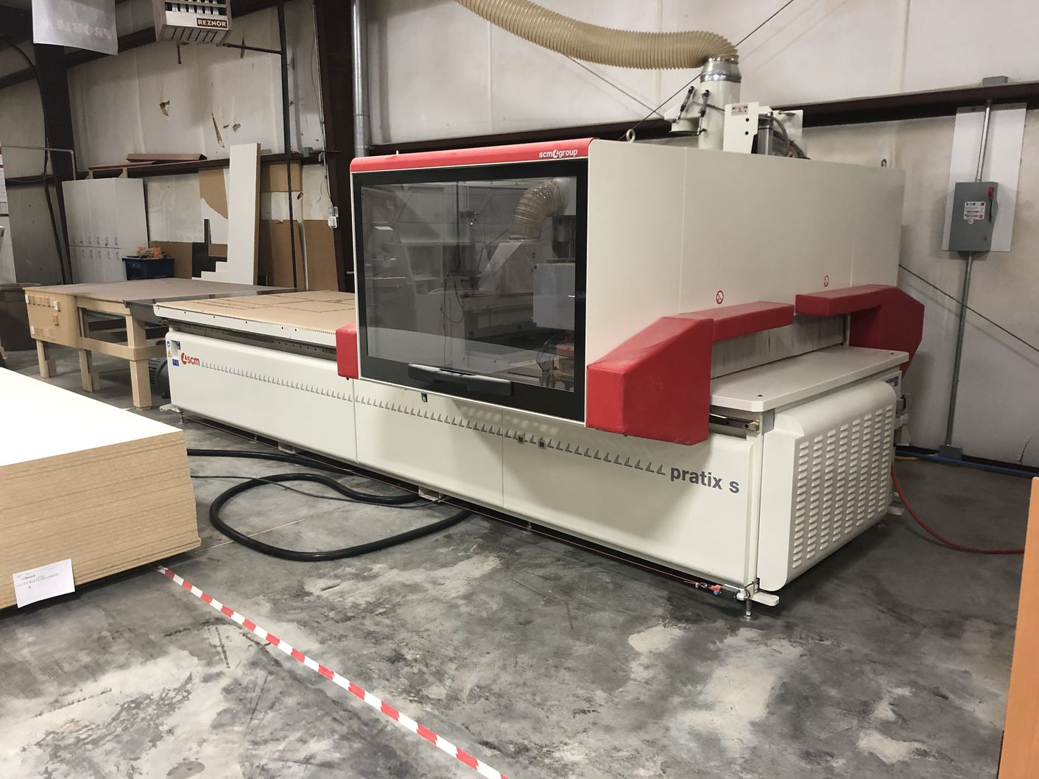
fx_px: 840
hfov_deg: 63.4
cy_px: 390
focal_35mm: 28
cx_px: 520
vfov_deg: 49.7
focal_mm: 3.99
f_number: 1.8
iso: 50
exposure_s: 1/15
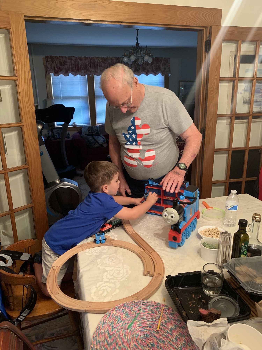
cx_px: 131
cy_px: 175
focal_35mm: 26
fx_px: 262
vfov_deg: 67.3
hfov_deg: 53.1
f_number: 1.8
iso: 400
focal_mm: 4.25
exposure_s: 1/40
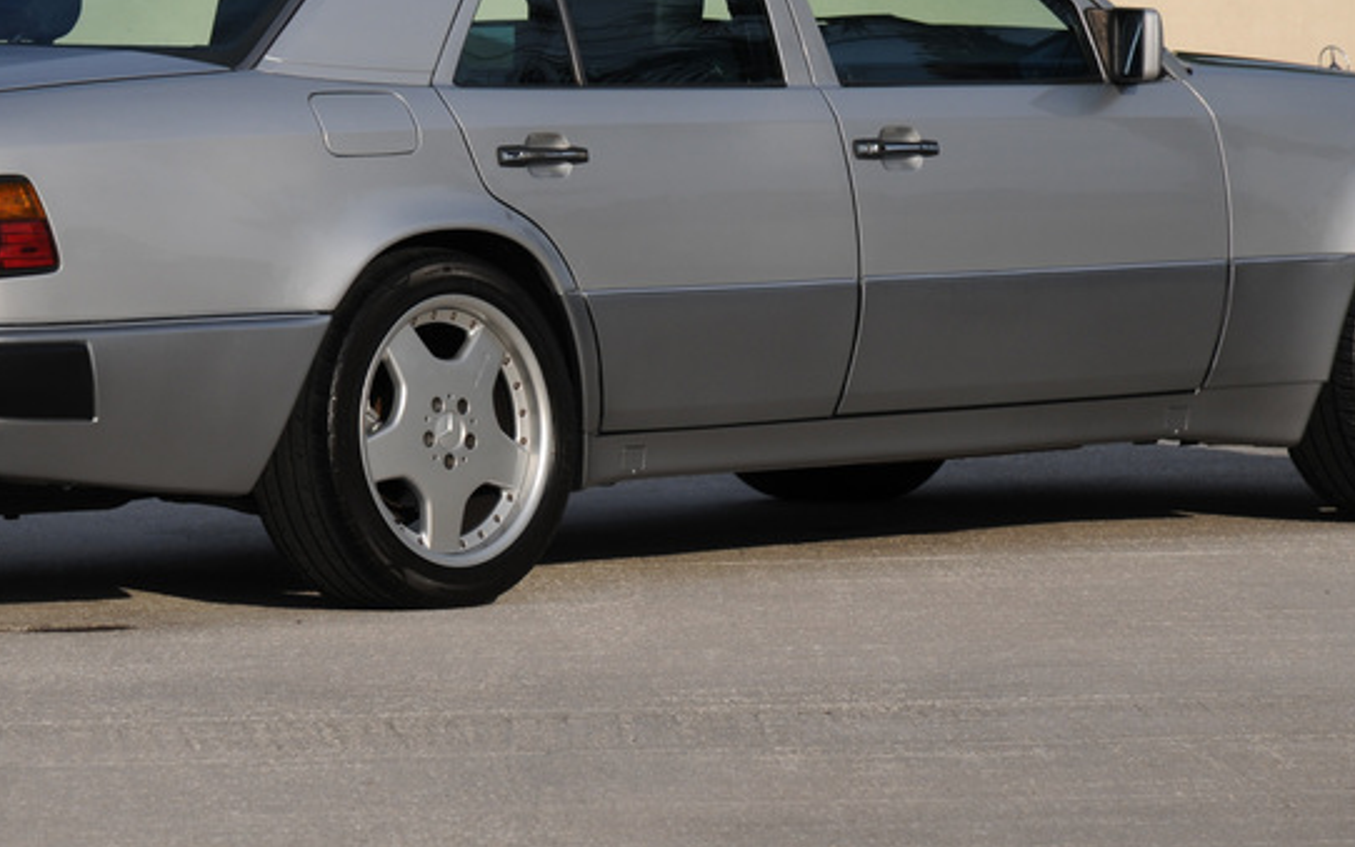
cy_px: 249
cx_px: 518
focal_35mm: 395
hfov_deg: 5.3
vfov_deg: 3.3
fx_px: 14590
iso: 100
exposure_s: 1/800
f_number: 5.6
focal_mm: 140
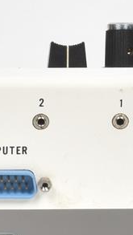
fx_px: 1009
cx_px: 1
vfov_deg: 13.3
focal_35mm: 161
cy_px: 157
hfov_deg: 7.5
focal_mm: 50
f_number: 16
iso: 200
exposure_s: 1/200
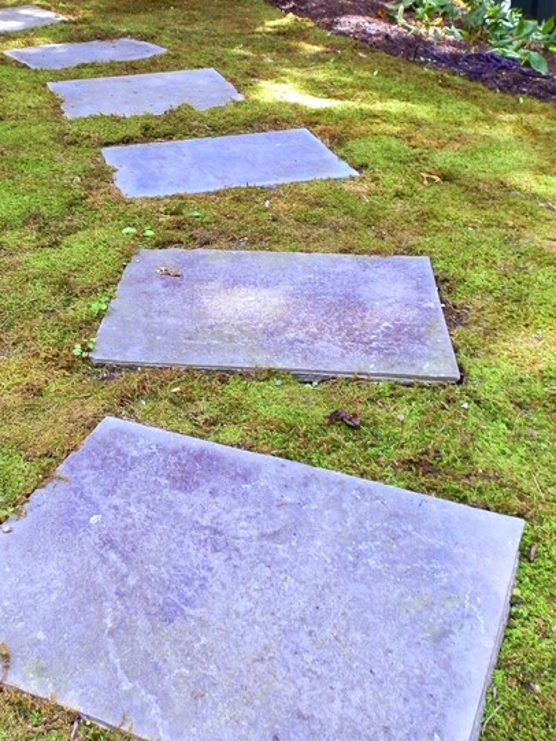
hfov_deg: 35.0
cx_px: 222
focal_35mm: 41
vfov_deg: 45.4
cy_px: 286
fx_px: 878
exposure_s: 1/80
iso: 64
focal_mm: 5
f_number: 3.1
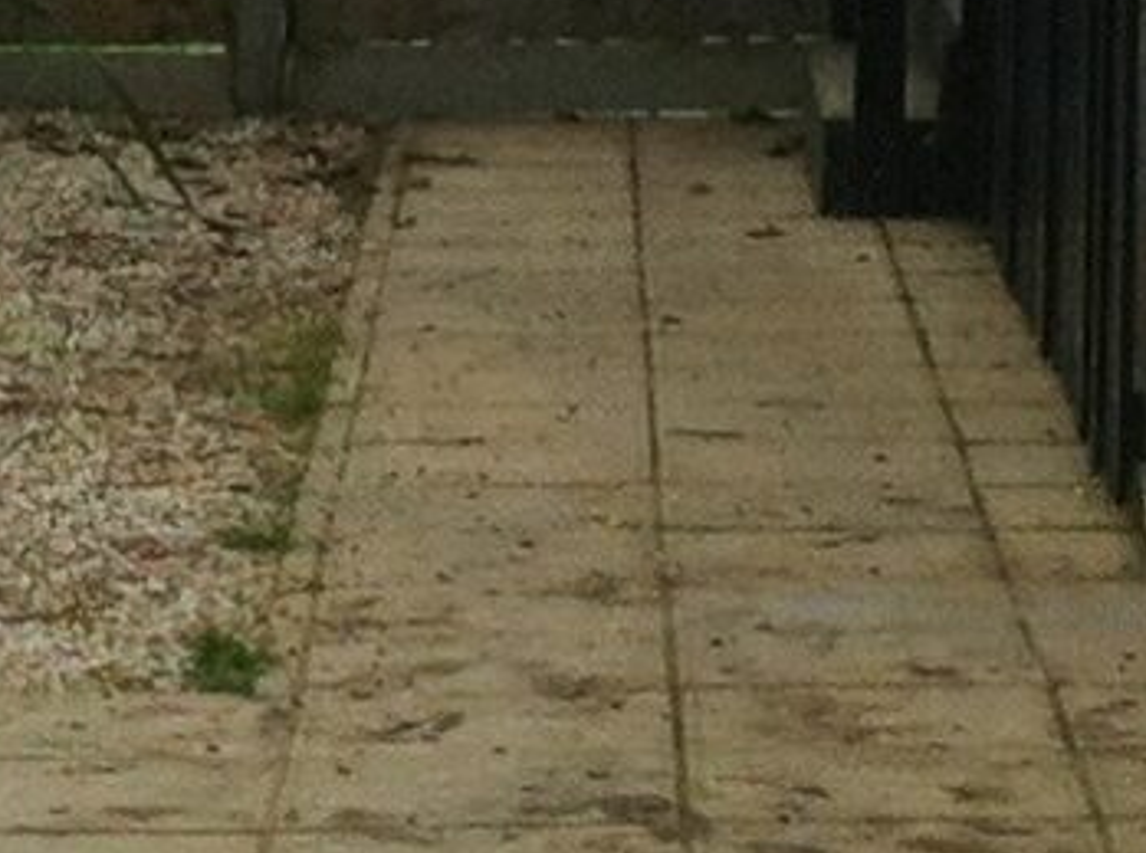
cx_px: 1126
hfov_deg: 7.7
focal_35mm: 257
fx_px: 8488
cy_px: -1325
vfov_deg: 5.5
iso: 80
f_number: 2.8
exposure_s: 1/120
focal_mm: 3.85
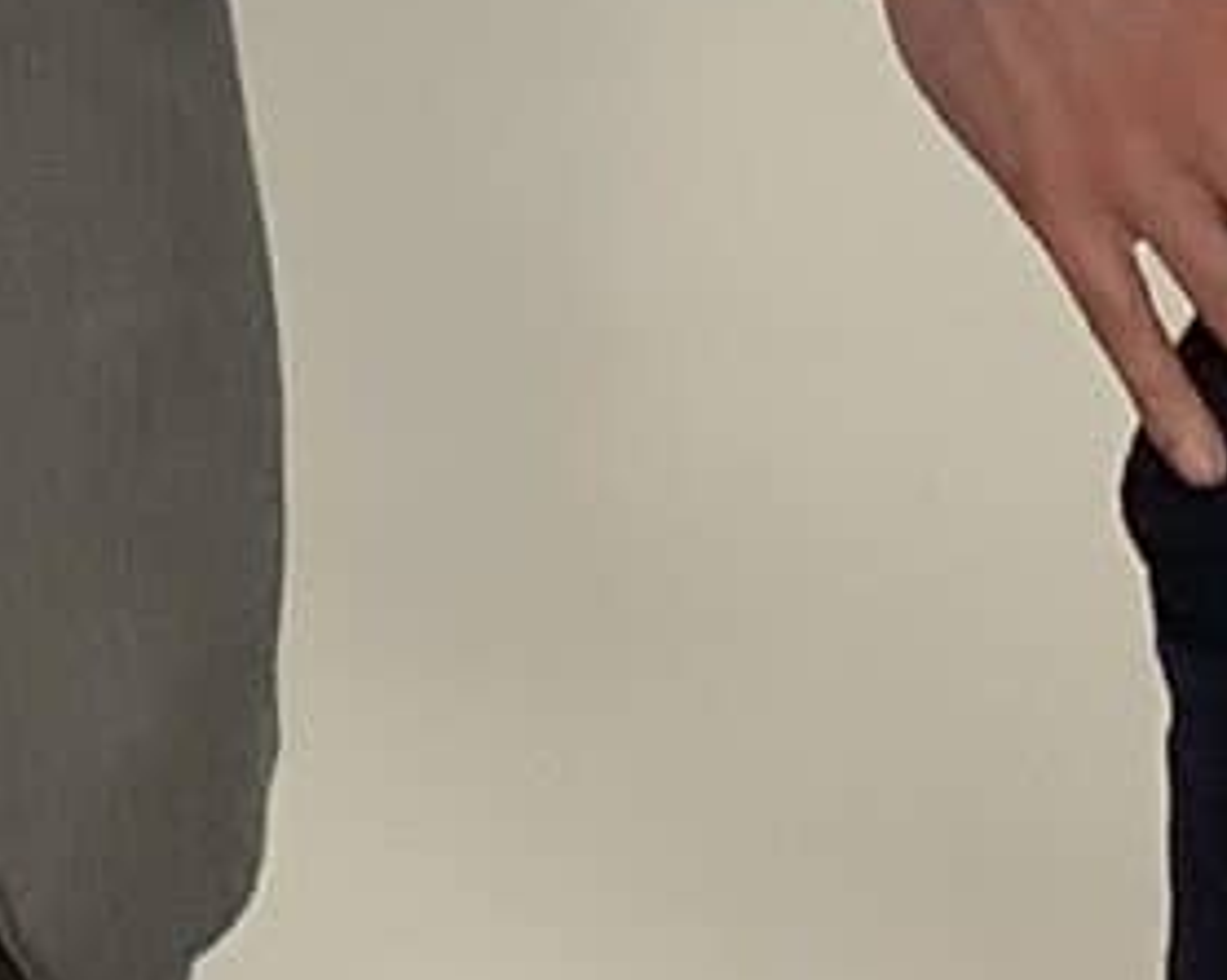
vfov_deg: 6.6
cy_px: -1333
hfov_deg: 8.5
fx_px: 8092
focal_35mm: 223
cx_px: -463
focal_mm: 3.3
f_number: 2.4
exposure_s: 1/50
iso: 200
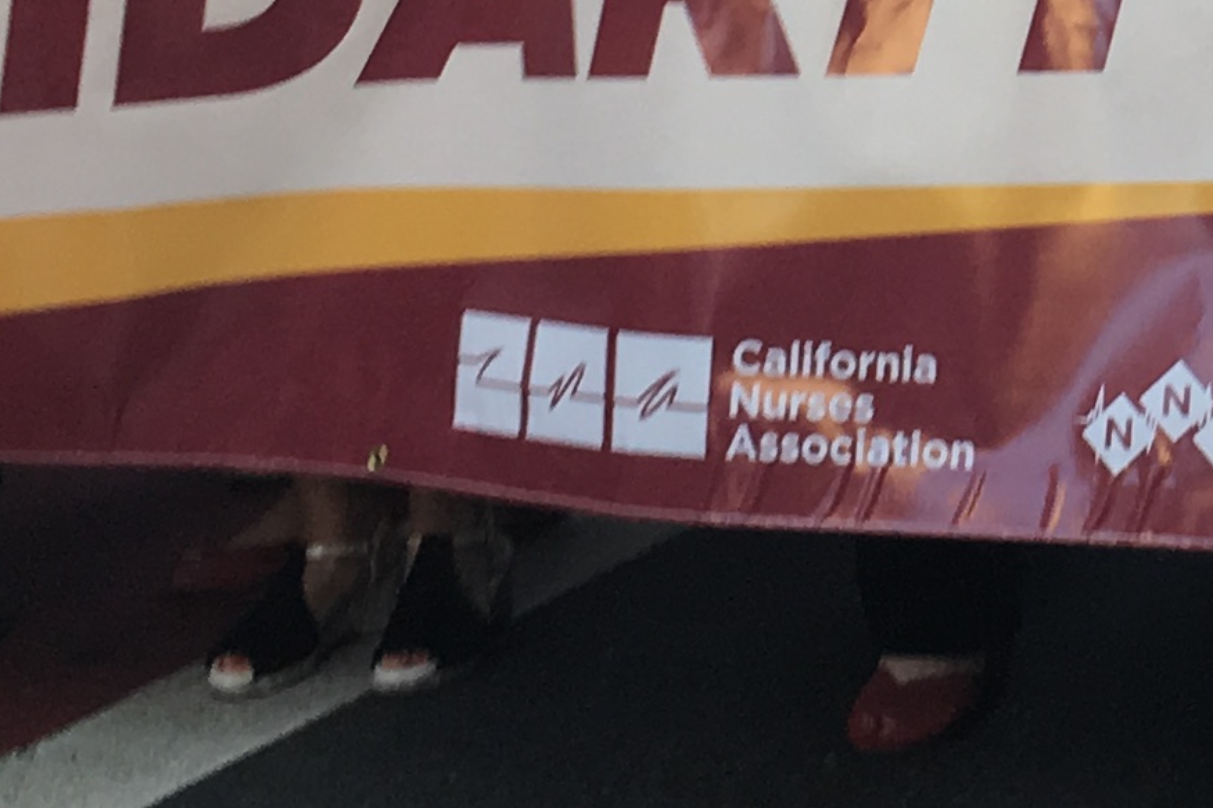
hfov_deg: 14.1
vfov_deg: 9.4
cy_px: -603
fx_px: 4682
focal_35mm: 139
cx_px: 1625
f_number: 2.2
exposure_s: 1/120
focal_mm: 4.15
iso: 25
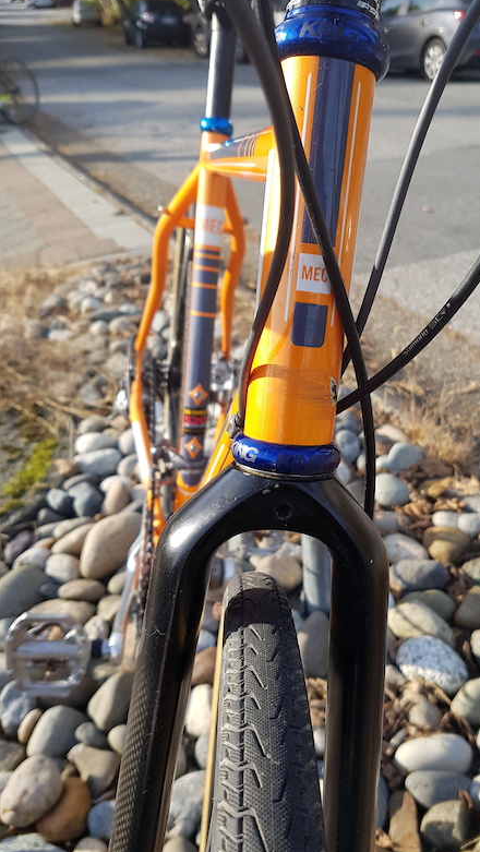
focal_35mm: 29
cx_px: 326
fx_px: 655
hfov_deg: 39.7
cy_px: 420
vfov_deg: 66.0
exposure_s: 1/860
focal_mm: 4.2
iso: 50
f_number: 1.7
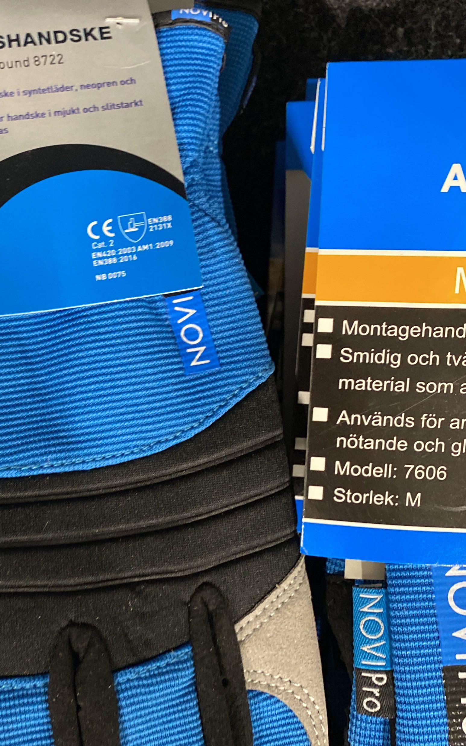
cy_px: 402
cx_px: 41
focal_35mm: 45
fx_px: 914
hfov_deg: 27.5
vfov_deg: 44.3
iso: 640
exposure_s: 1/35
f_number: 1.8
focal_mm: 4.25
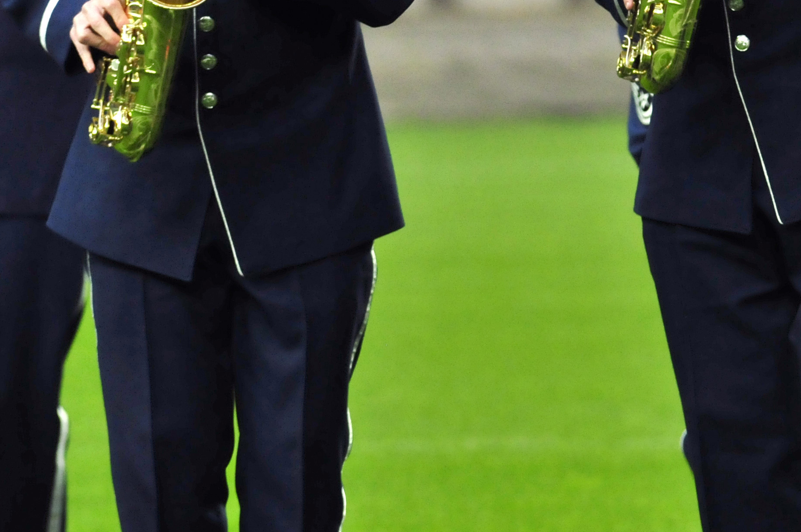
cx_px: 818
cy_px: 25
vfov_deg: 1.6
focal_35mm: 837
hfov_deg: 2.5
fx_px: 18602
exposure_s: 1/500
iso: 1250
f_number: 4
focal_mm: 240
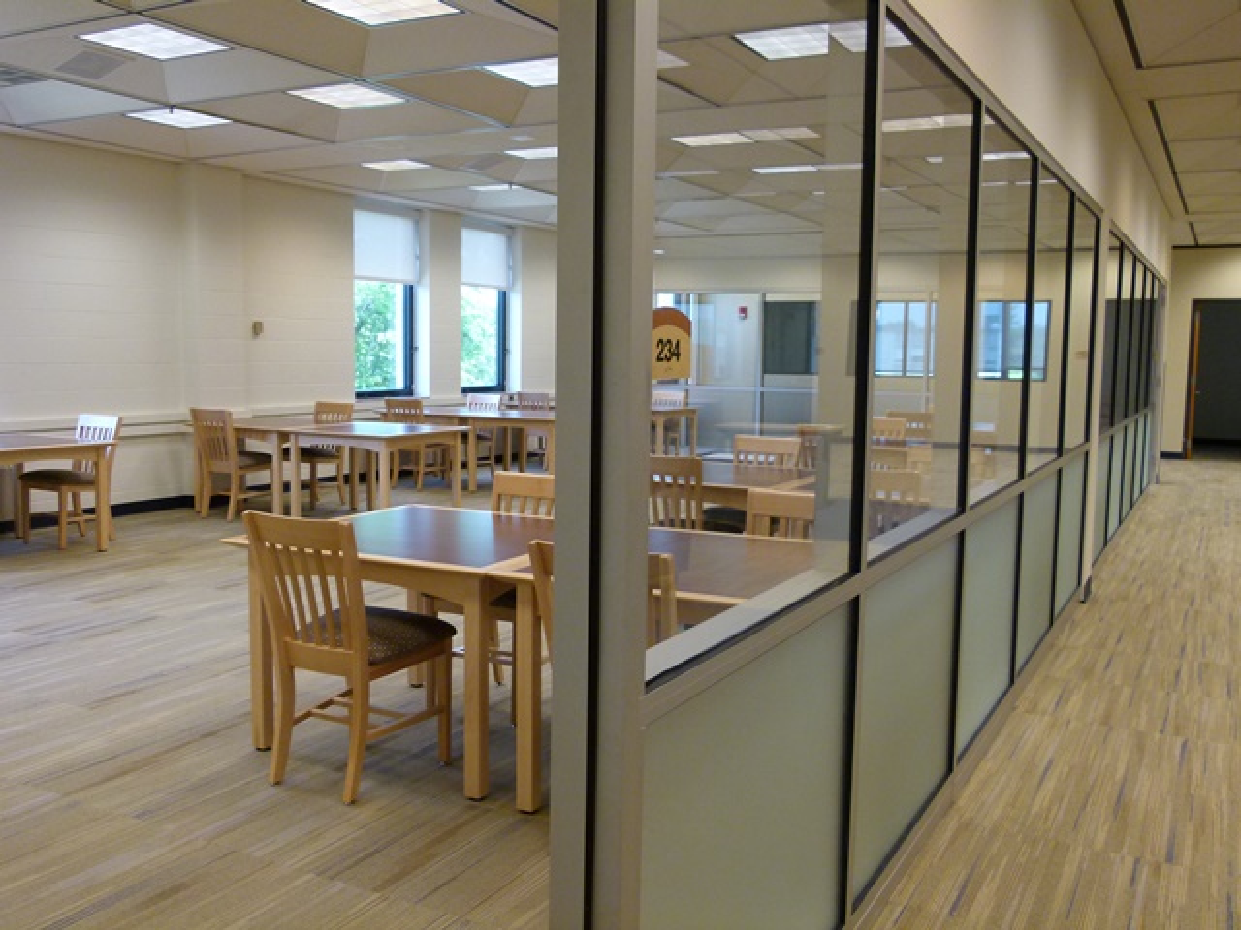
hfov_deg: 56.8
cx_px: 620
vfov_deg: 44.2
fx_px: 1147
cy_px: 465
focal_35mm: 32
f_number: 3
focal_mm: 5.7
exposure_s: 1/60
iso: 200
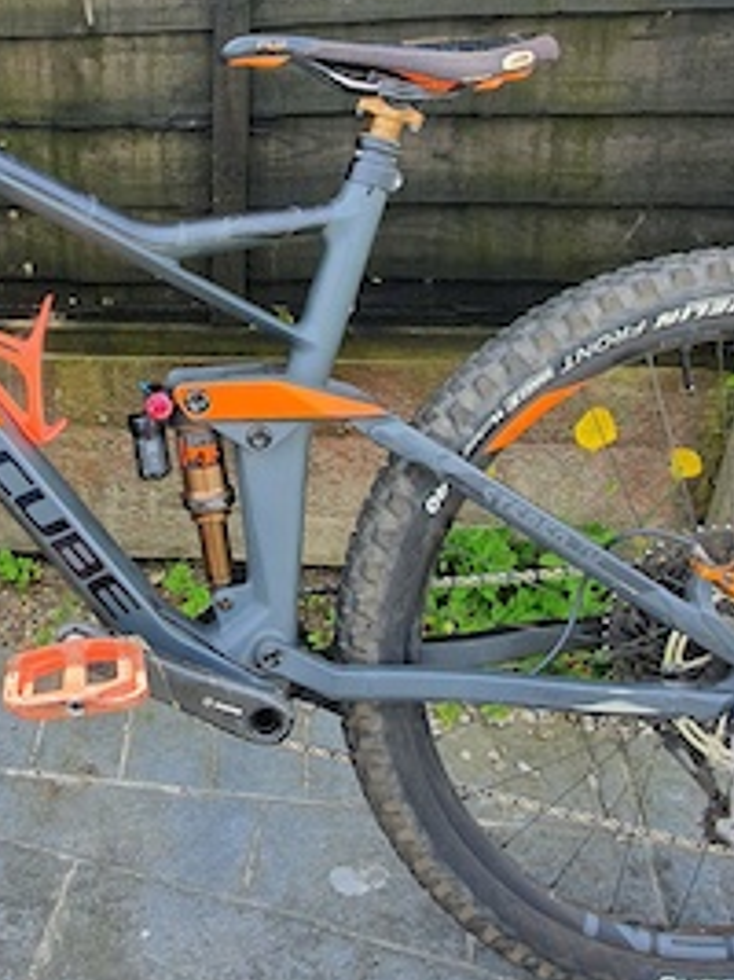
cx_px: 48
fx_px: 1103
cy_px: 330
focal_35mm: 39
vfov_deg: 47.1
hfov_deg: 34.4
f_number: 2.2
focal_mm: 1.8
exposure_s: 1/273
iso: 50
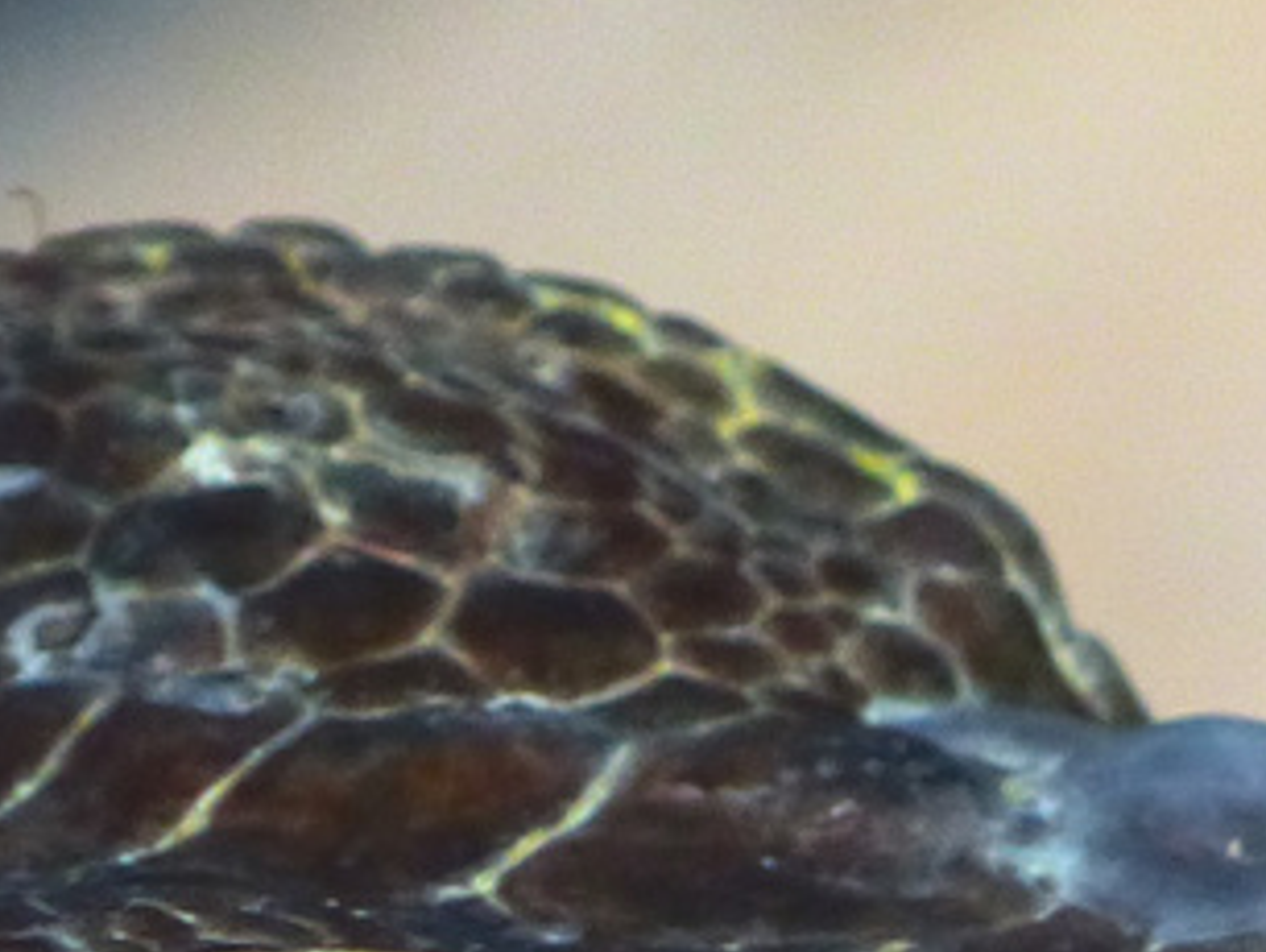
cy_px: 2099
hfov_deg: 0.7
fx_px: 103253
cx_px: 592
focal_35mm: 2821
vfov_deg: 0.5
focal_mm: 108
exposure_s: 1/40
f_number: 5
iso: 400
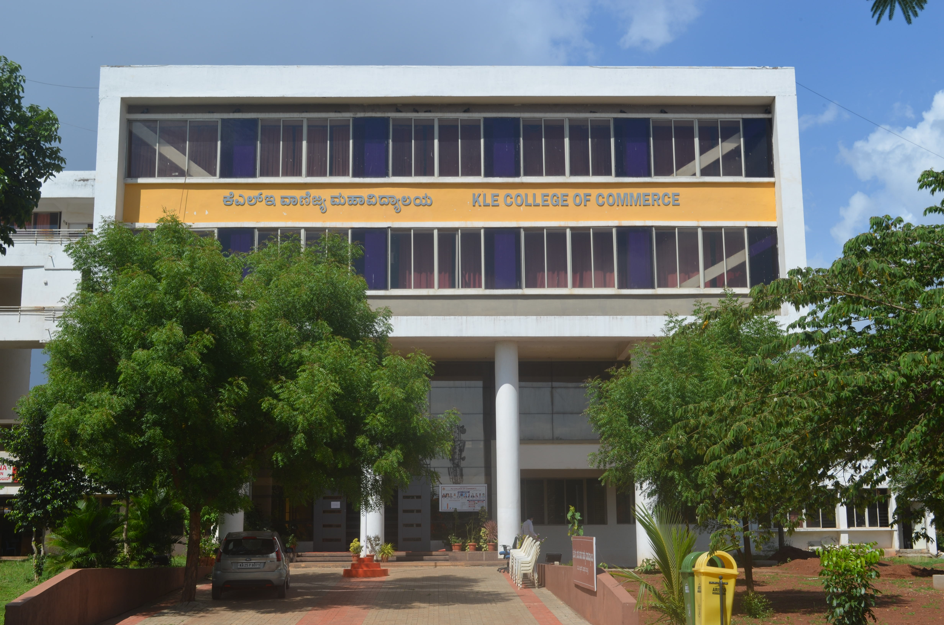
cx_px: 472
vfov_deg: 28.0
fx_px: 1256
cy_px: 312
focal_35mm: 48
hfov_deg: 41.2
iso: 100
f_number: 8
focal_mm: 32
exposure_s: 1/250
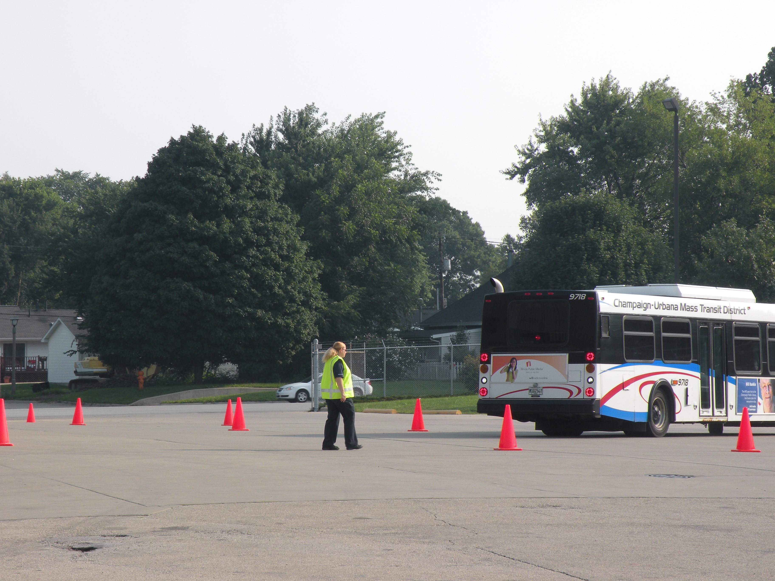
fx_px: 2664
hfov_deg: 16.6
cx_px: 388
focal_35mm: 119
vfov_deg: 12.5
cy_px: 290
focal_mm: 21
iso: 64
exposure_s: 1/218
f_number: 6.3
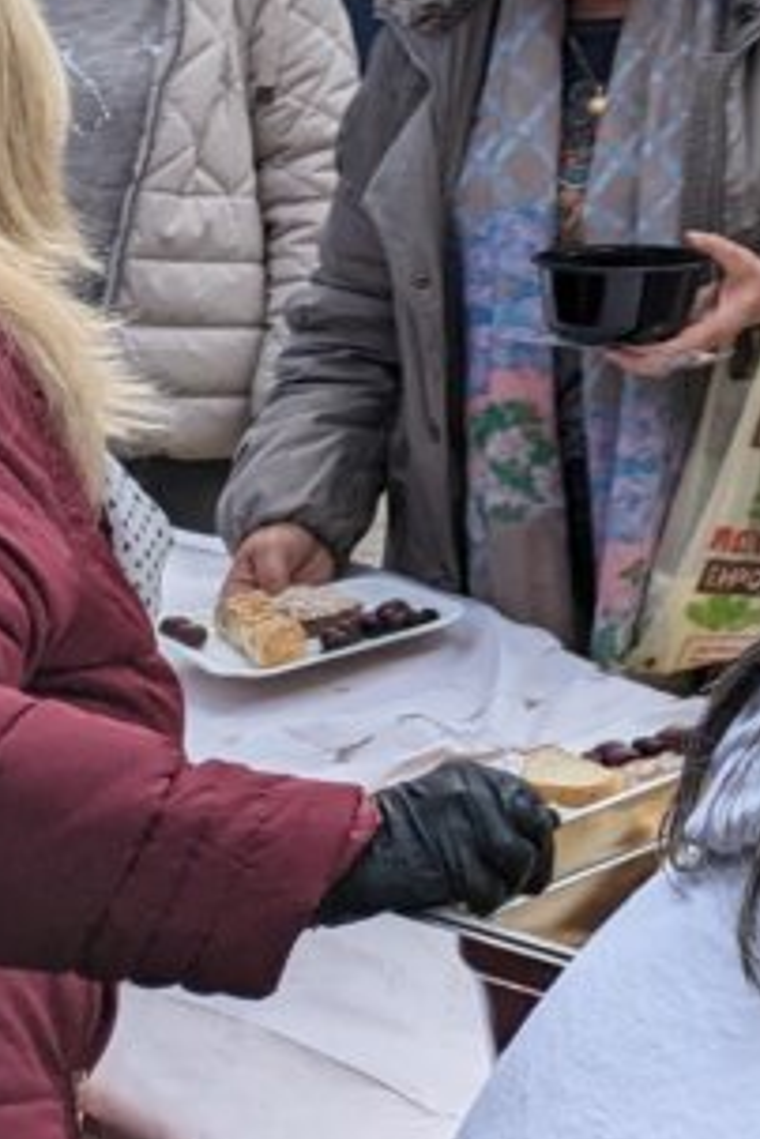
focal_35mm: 99
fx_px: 3135
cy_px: -289
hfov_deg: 10.5
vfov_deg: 19.2
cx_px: 2156
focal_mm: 6.81
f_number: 1.85
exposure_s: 1/2309
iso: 33
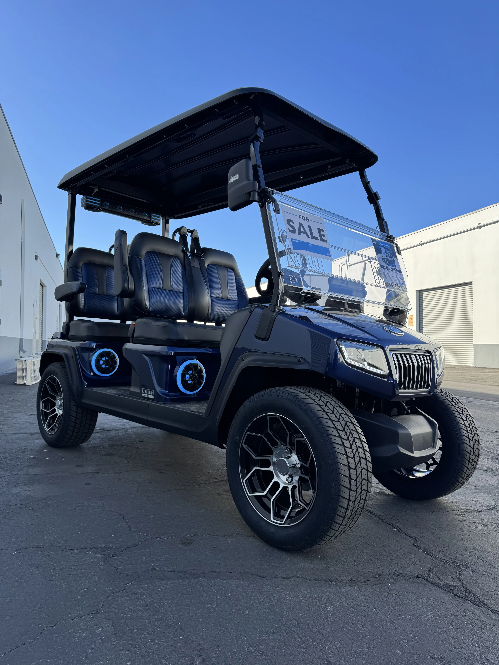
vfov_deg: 71.6
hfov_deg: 56.8
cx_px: 250
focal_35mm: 24
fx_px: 461
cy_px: 332
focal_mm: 6.76
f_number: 1.78
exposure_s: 1/1678
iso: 80
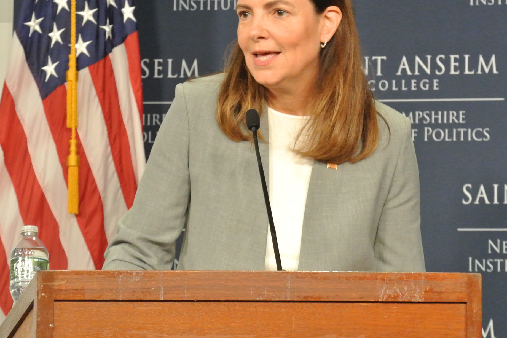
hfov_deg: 9.2
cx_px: 268
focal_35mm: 223
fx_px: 3140
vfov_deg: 6.2
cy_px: 116
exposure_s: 1/50
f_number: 4.5
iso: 1600
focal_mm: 59.4
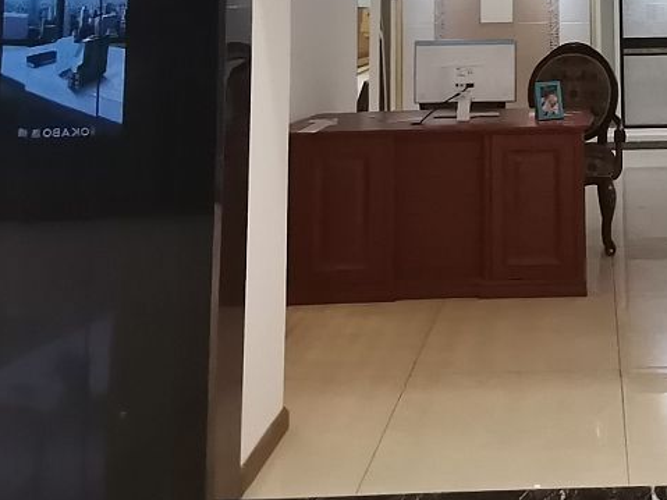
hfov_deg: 42.6
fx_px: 771
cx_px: 609
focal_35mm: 40
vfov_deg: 31.7
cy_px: -56
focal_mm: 1.78
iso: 320
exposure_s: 1/25
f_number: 2.4
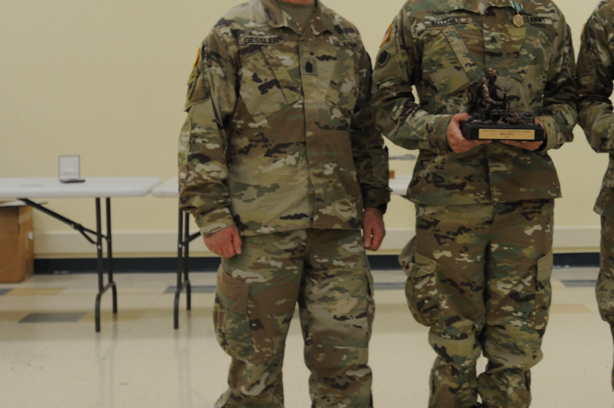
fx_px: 1261
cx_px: 498
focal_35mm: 74
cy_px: 161
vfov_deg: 18.4
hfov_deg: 26.8
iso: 400
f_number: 3.5
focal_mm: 26
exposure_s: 1/50
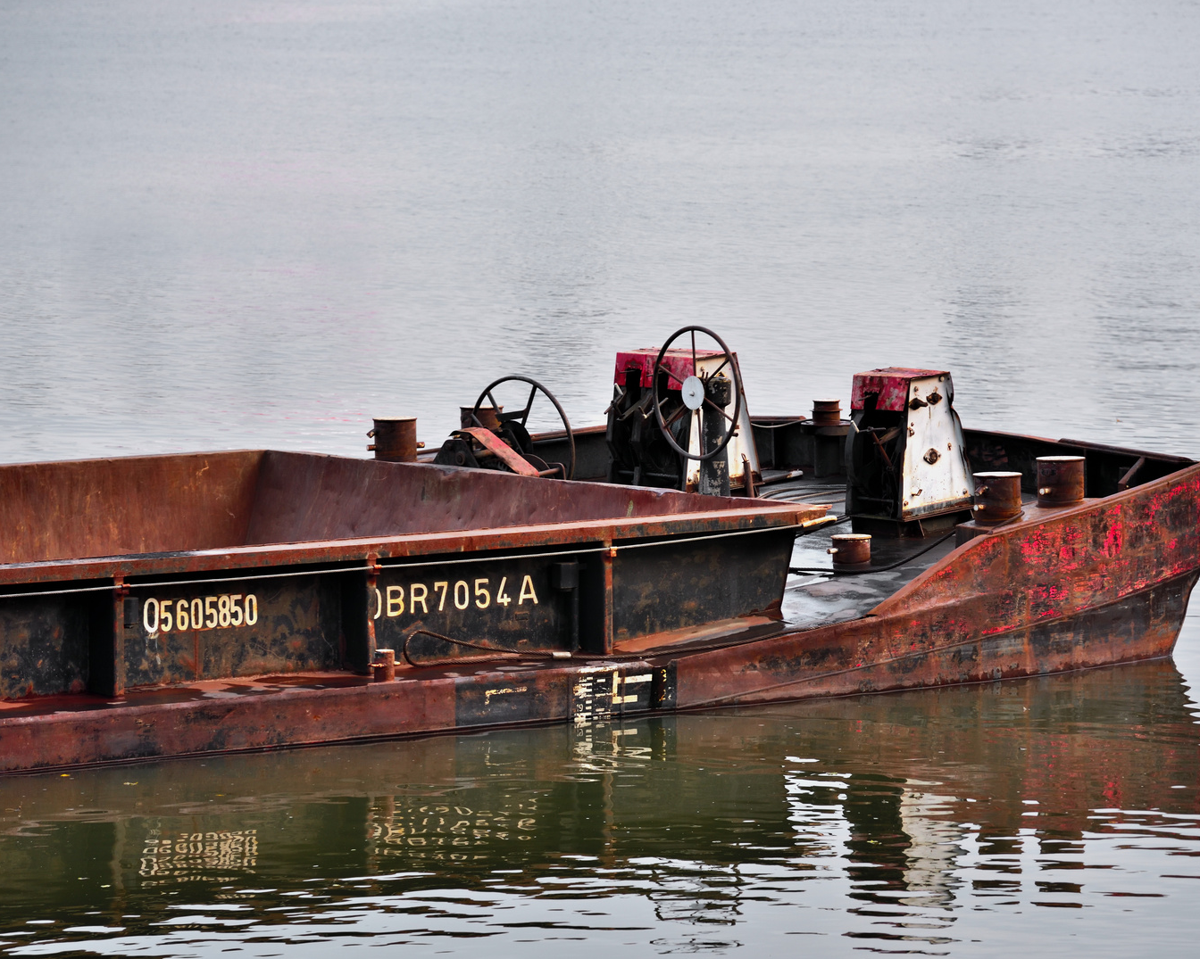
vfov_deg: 6.8
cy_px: 480
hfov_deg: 8.5
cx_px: 689
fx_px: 8026
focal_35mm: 226
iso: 500
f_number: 5.6
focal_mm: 200
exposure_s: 1/200
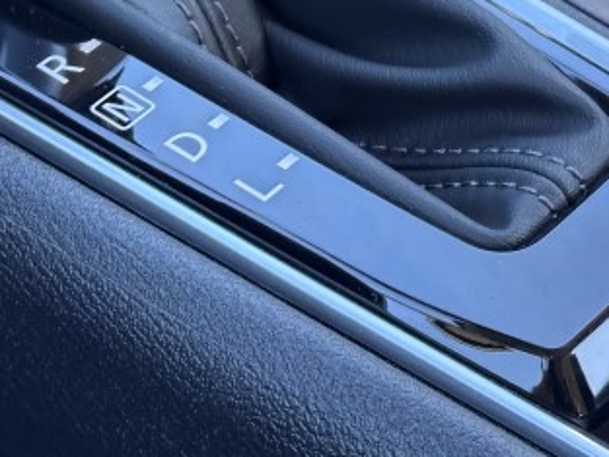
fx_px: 2763
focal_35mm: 157
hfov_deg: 12.6
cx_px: 276
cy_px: -152
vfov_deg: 9.3
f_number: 1.78
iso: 80
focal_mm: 6.86
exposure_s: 1/61
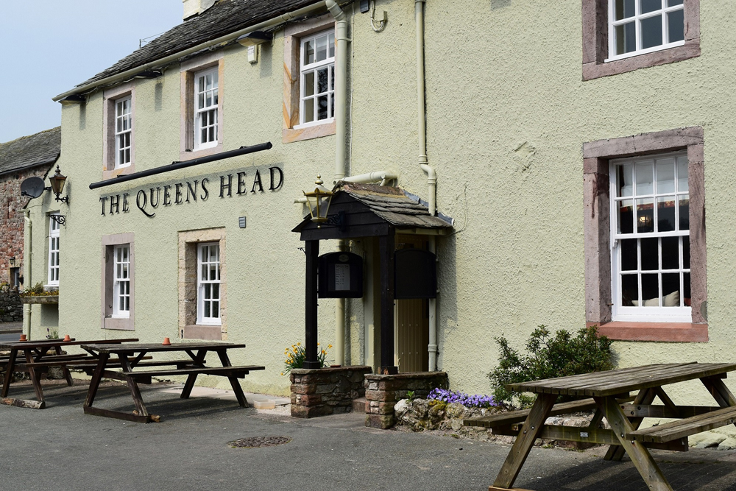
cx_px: 368
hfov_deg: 41.1
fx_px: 981
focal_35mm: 48
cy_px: 246
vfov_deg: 28.1
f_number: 11
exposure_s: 1/500
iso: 280
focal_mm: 32
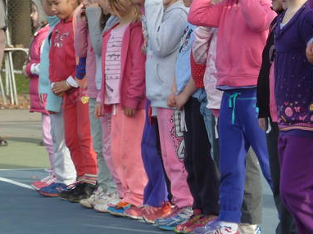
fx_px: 2593
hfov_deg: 6.9
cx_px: 226
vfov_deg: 5.2
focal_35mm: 287
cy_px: 83
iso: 80
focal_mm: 22.5
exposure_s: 1/160
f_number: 4.5
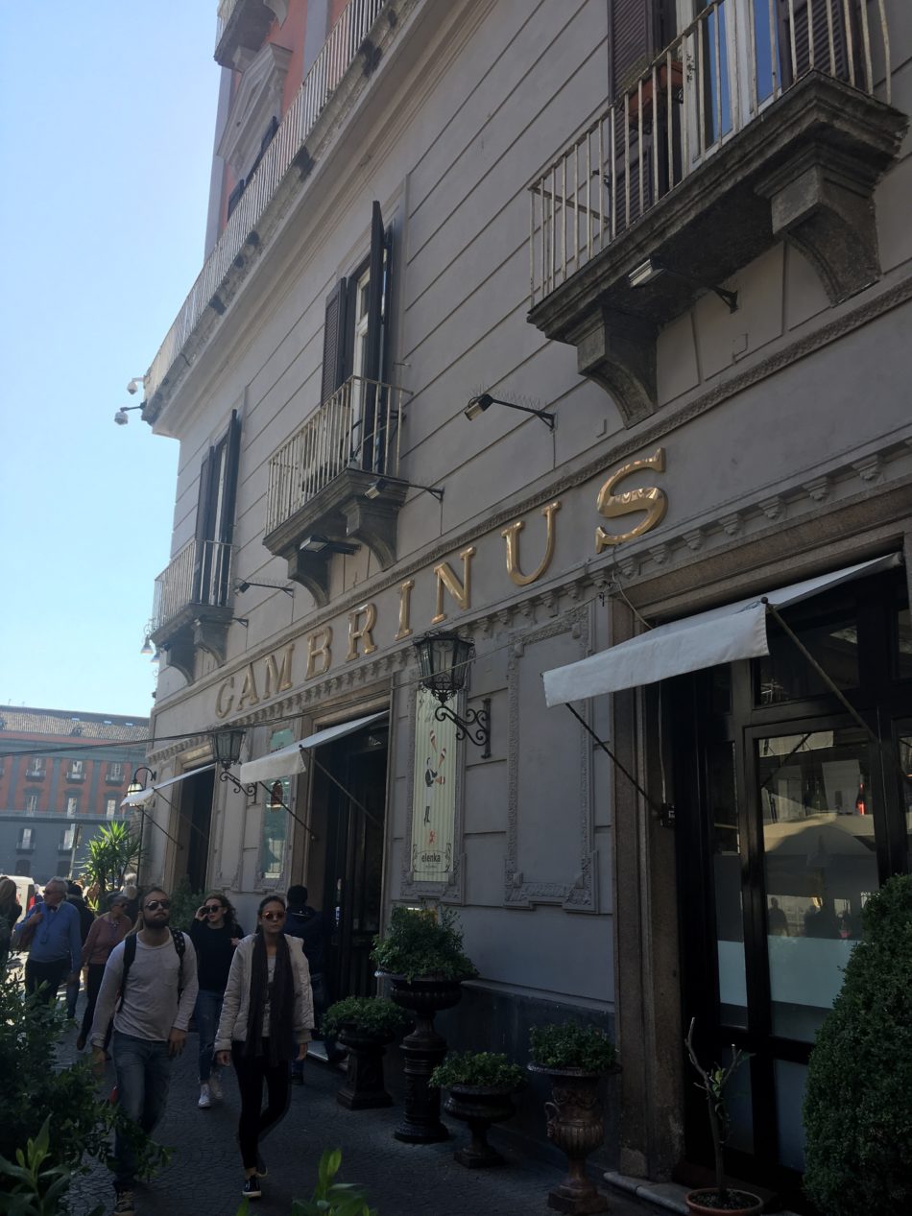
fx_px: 1019
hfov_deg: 48.2
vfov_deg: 61.7
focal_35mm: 29
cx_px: 456
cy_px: 608
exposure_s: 1/635
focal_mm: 4.15
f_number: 2.2
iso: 25
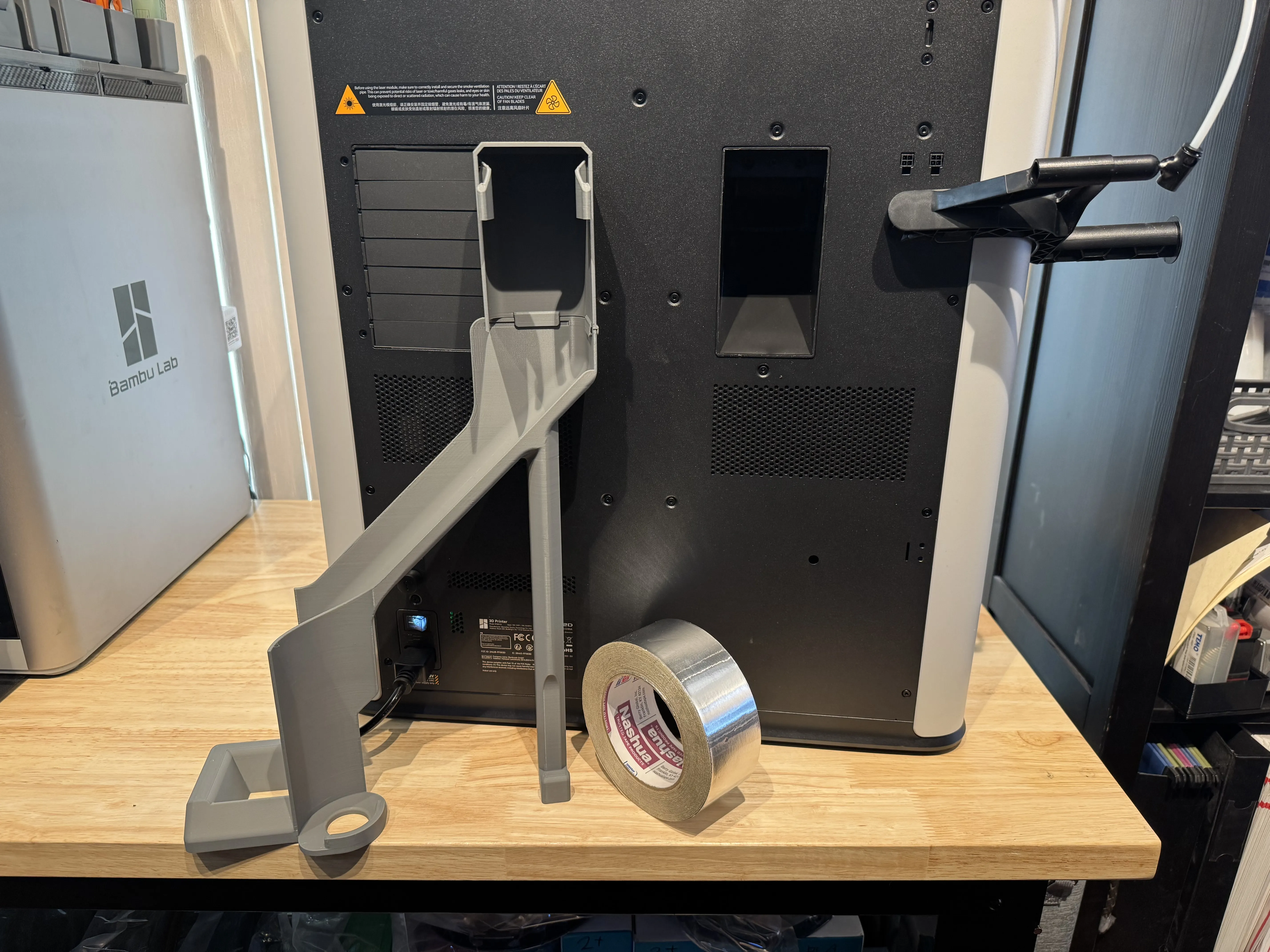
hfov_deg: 71.6
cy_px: 476
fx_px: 881
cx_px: 635
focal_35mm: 24
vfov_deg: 56.8
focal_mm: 6.76
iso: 160
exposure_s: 1/60
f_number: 1.78
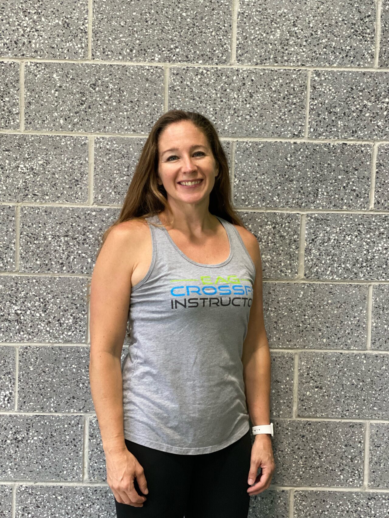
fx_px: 779
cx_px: 194
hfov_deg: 28.0
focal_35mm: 52
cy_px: 259
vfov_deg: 36.8
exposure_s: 1/114
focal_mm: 6
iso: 250
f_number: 2
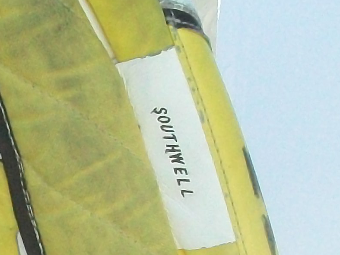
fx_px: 1463
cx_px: -81
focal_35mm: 149
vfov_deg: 9.5
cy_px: 459
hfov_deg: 12.9
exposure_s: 1/320
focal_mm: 5.7
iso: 400
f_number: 5.5
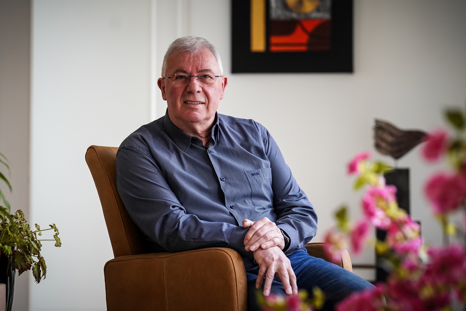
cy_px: 153
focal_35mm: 139
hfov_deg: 14.8
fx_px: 1799
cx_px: 225
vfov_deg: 9.9
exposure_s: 1/200
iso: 3200
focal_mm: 130
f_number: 3.5
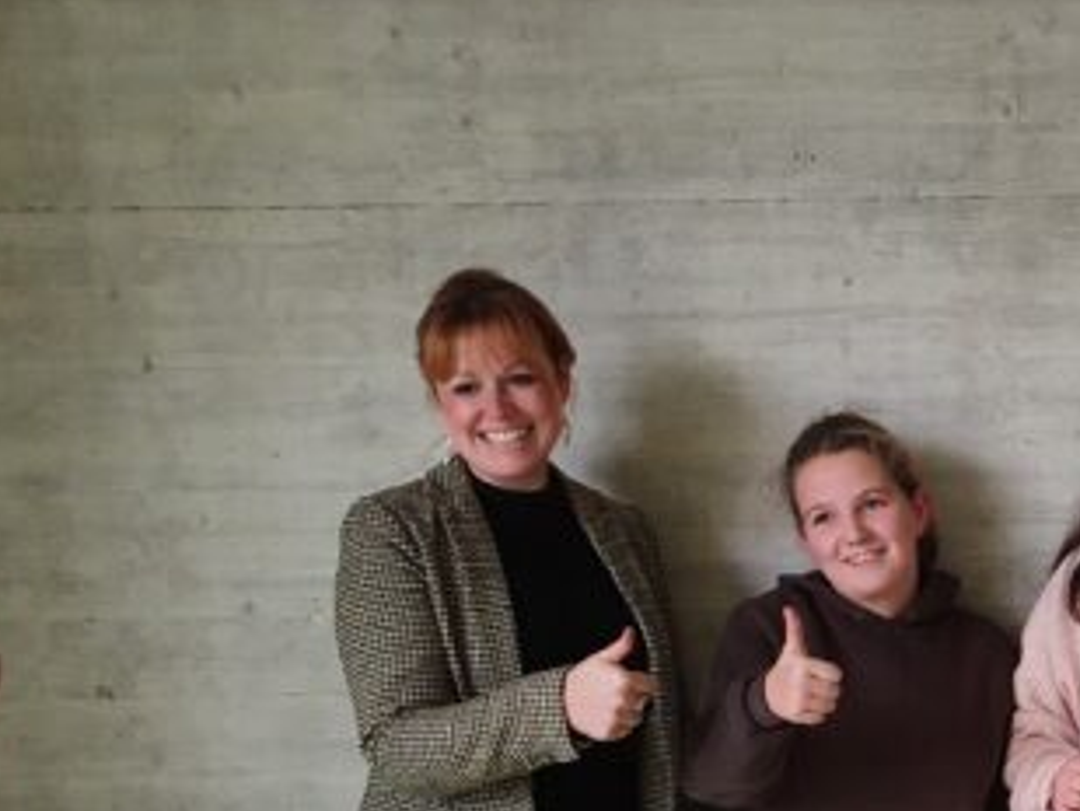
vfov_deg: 24.4
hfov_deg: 30.0
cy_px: 748
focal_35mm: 58
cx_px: 1178
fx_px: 1810
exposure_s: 1/100
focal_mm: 4.32
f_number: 2.4
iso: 320
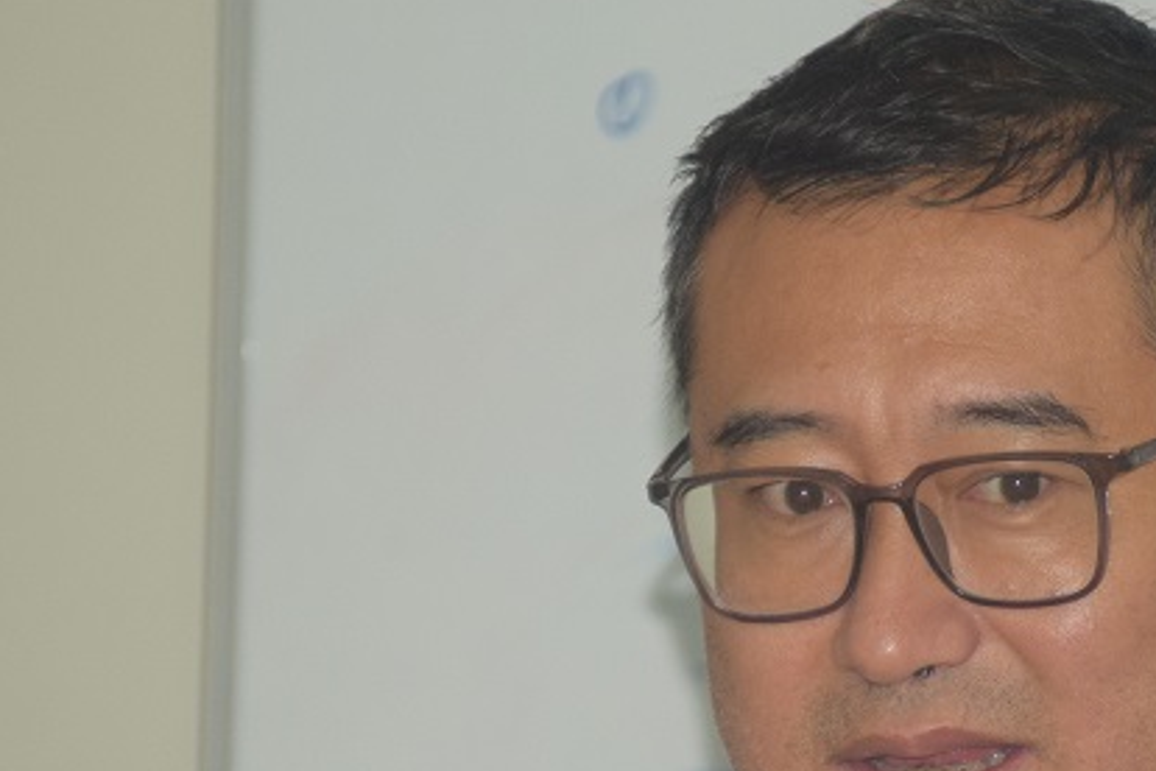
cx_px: 852
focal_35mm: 391
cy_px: 763
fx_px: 12554
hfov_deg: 5.3
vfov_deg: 3.5
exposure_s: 1/60
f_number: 5.6
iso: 1100
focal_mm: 100
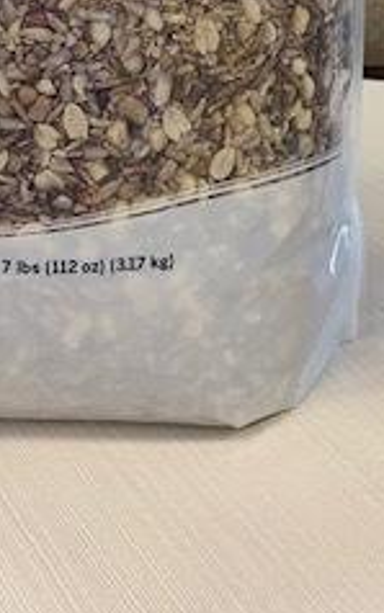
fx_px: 1238
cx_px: 240
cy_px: -155
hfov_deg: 17.6
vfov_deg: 24.7
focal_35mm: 74
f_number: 1.8
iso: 80
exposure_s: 1/60
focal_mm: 4.25
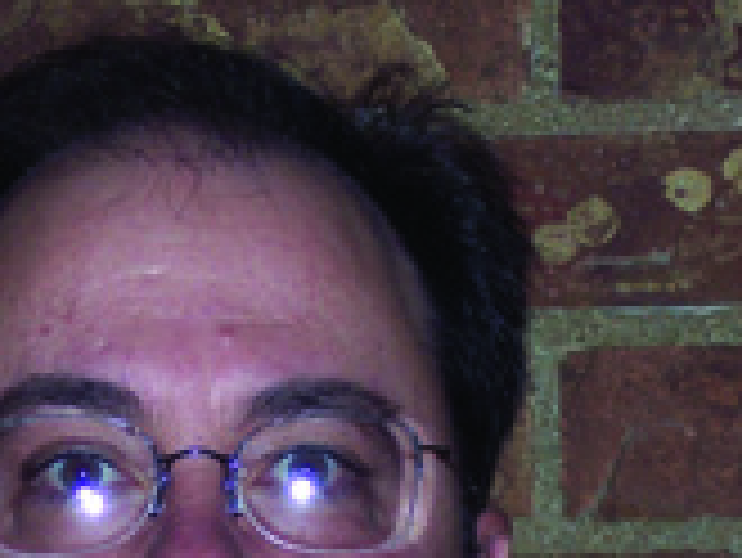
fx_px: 6993
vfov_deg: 4.6
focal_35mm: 326
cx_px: 207
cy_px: 664
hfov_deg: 6.1
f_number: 4.8
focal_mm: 24
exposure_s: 1/125
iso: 100
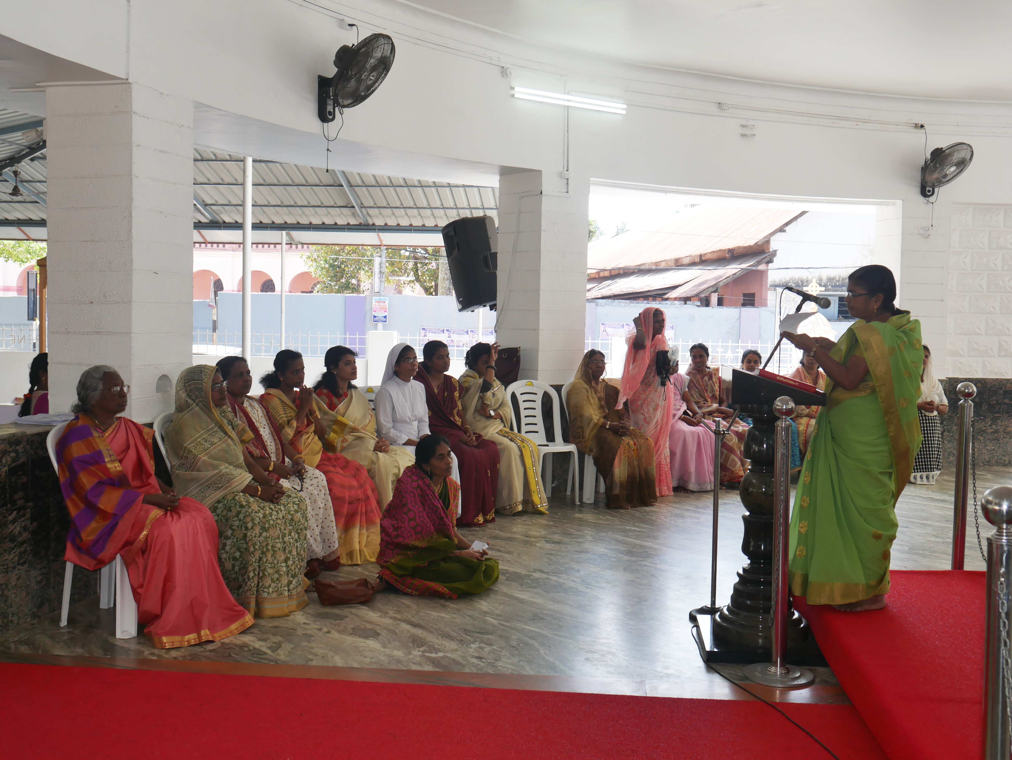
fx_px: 1170
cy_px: 380
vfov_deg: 36.0
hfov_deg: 46.8
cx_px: 506
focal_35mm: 40
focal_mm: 20
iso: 200
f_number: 5.6
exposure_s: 1/125
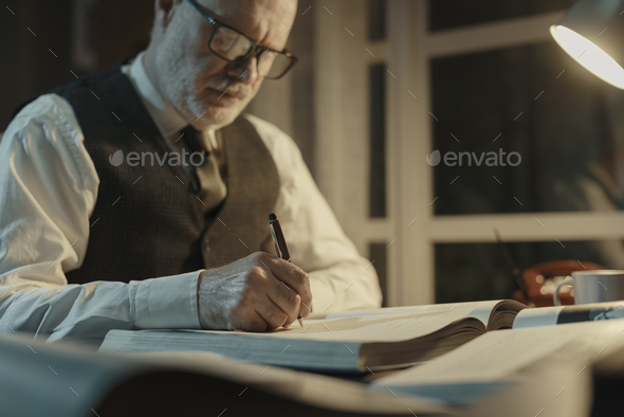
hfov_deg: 39.6
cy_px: 208
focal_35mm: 50
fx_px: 867
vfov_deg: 27.0
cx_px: 312
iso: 160
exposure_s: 1/80
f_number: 2.5
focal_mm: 50
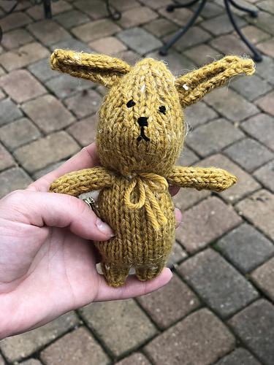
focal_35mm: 52
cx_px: 137
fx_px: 549
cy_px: 182
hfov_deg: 28.0
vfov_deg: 36.8
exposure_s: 1/120
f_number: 2.4
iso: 16
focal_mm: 6
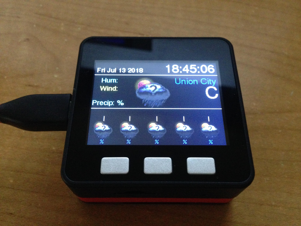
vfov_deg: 42.9
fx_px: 287
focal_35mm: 33
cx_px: 150
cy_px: 113
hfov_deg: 55.4
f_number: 2.4
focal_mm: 4.12
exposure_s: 1/15
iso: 640
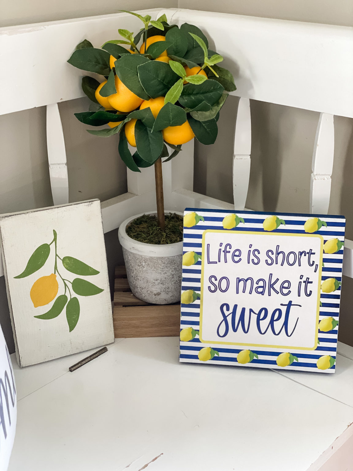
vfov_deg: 36.8
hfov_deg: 28.0
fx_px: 707
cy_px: 236
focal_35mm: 52
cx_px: 176
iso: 125
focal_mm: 6
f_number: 2
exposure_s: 1/120
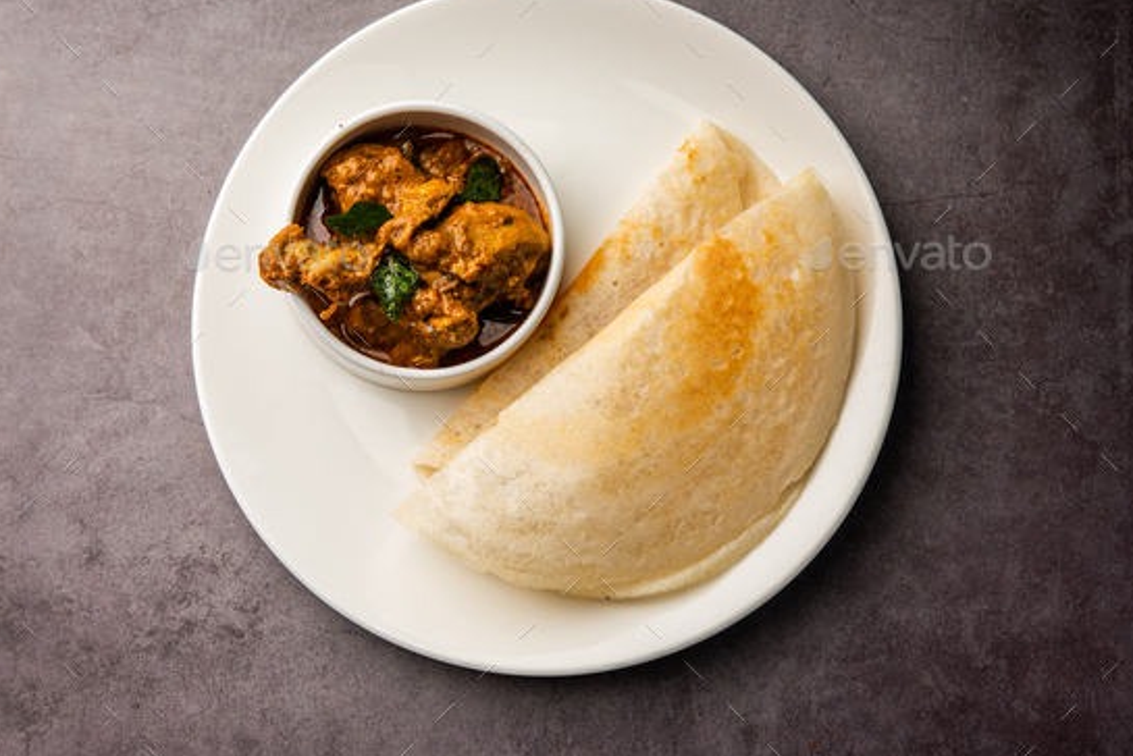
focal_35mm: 65
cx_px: 580
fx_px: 2047
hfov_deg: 30.9
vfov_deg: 20.9
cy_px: 353
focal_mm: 60
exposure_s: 1/125
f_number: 5.6
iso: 100
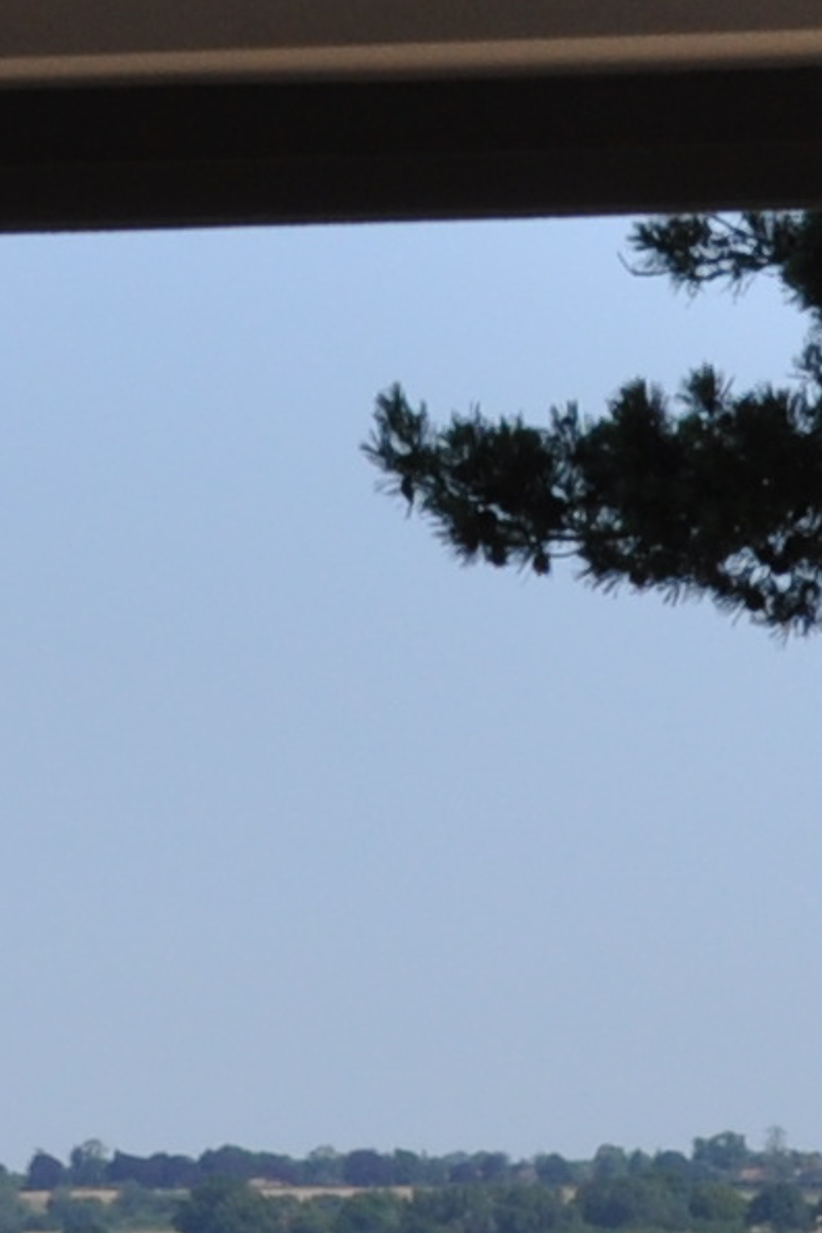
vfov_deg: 6.1
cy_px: 2715
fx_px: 11090
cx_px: 286
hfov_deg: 4.2
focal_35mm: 324
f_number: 9
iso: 200
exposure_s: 1/320
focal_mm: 30
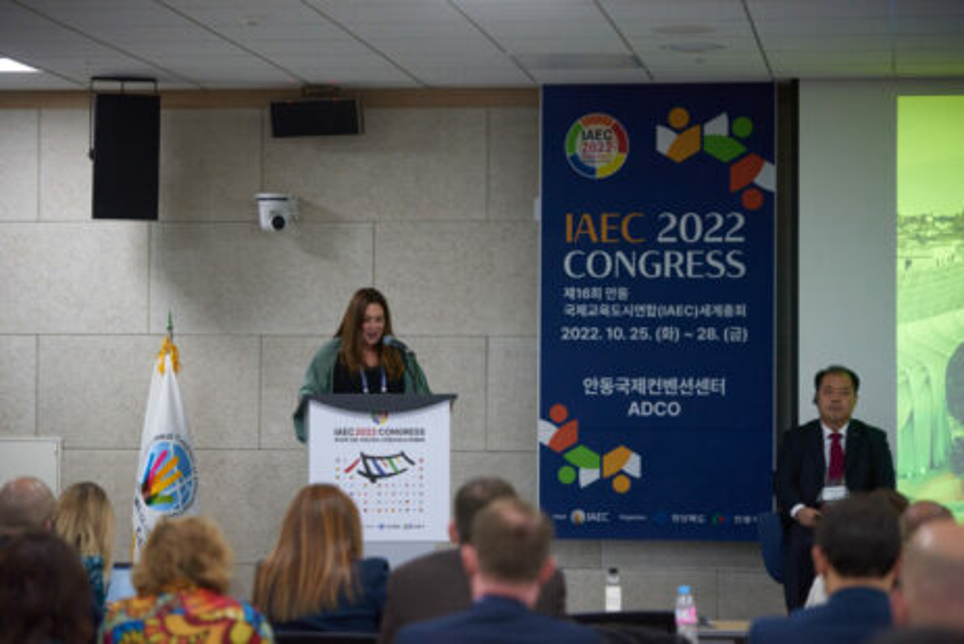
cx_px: 482
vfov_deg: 11.4
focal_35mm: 120
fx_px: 3214
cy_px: 322
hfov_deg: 17.1
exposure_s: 1/500
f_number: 2.8
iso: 3200
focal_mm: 120
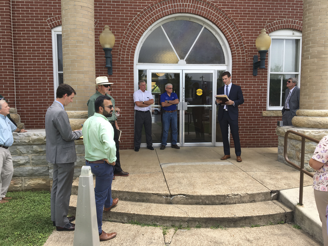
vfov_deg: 48.2
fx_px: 275
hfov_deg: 61.7
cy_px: 123
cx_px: 164
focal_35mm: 29
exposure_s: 1/322
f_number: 2.2
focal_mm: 4.15
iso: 25
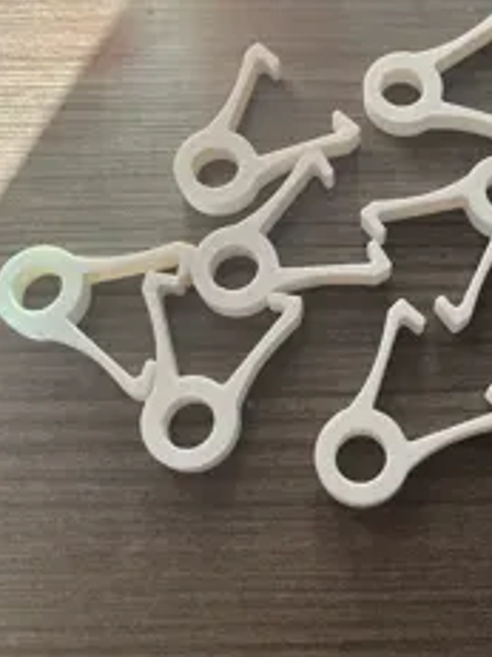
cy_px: 239
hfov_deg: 31.4
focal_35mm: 45
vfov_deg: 41.7
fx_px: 854
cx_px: 390
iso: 125
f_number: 1.6
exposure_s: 1/60
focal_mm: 5.1
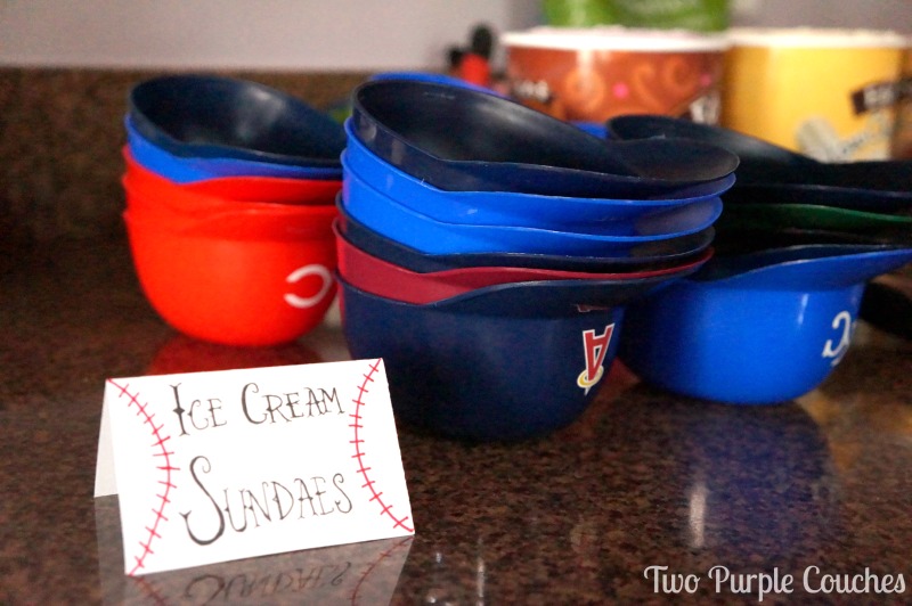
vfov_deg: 27.2
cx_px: 456
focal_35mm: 50
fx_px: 1253
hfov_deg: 40.0
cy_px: 303
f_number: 4.5
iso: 6400
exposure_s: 1/100
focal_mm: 33
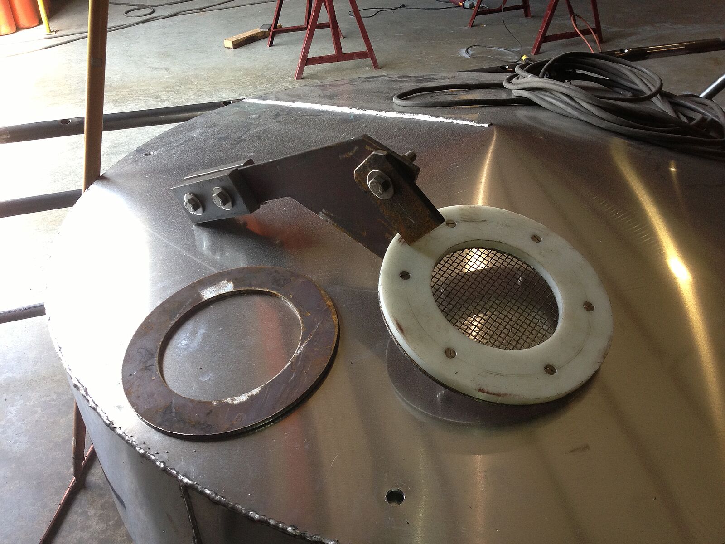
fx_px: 691
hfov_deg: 55.4
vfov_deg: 42.9
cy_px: 272
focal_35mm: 33
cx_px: 362
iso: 100
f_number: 2.4
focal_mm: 4.13
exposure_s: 1/120
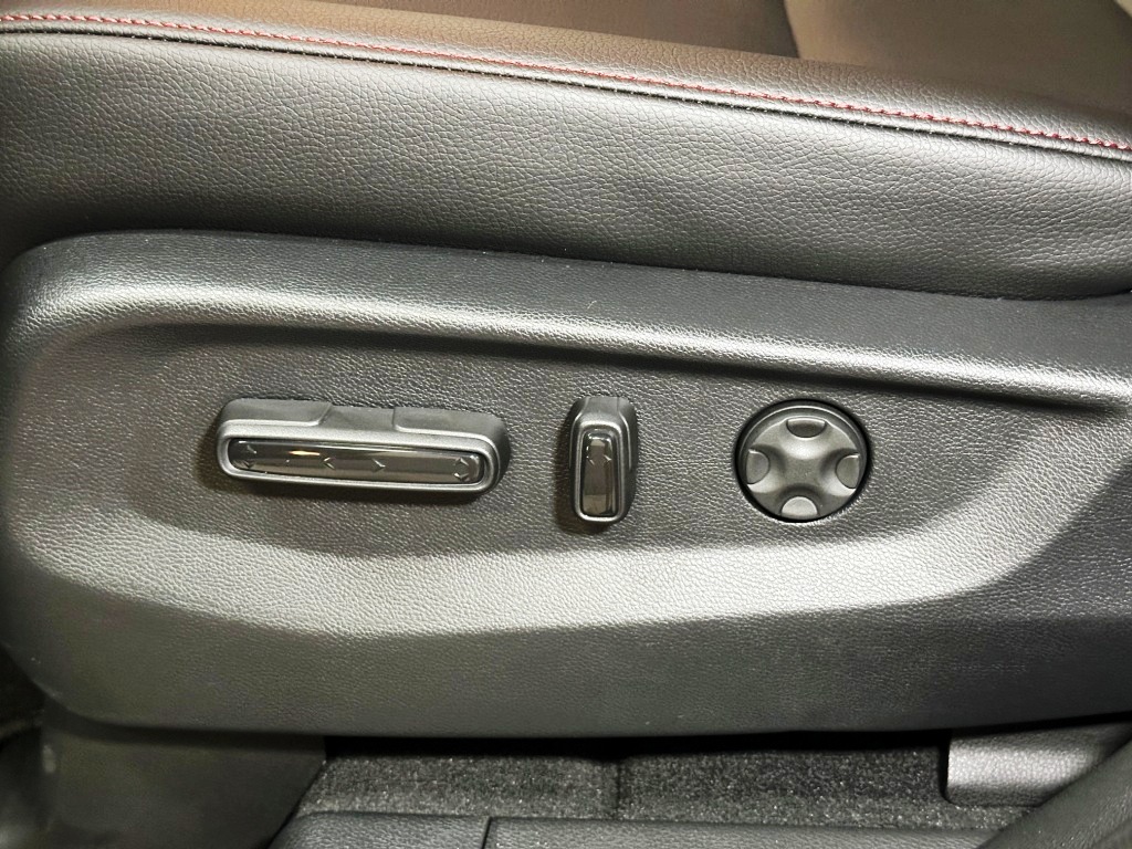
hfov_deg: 39.7
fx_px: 1570
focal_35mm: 48
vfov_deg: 30.3
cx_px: 566
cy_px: 424
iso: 640
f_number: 1.78
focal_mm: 6.86
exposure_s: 1/30
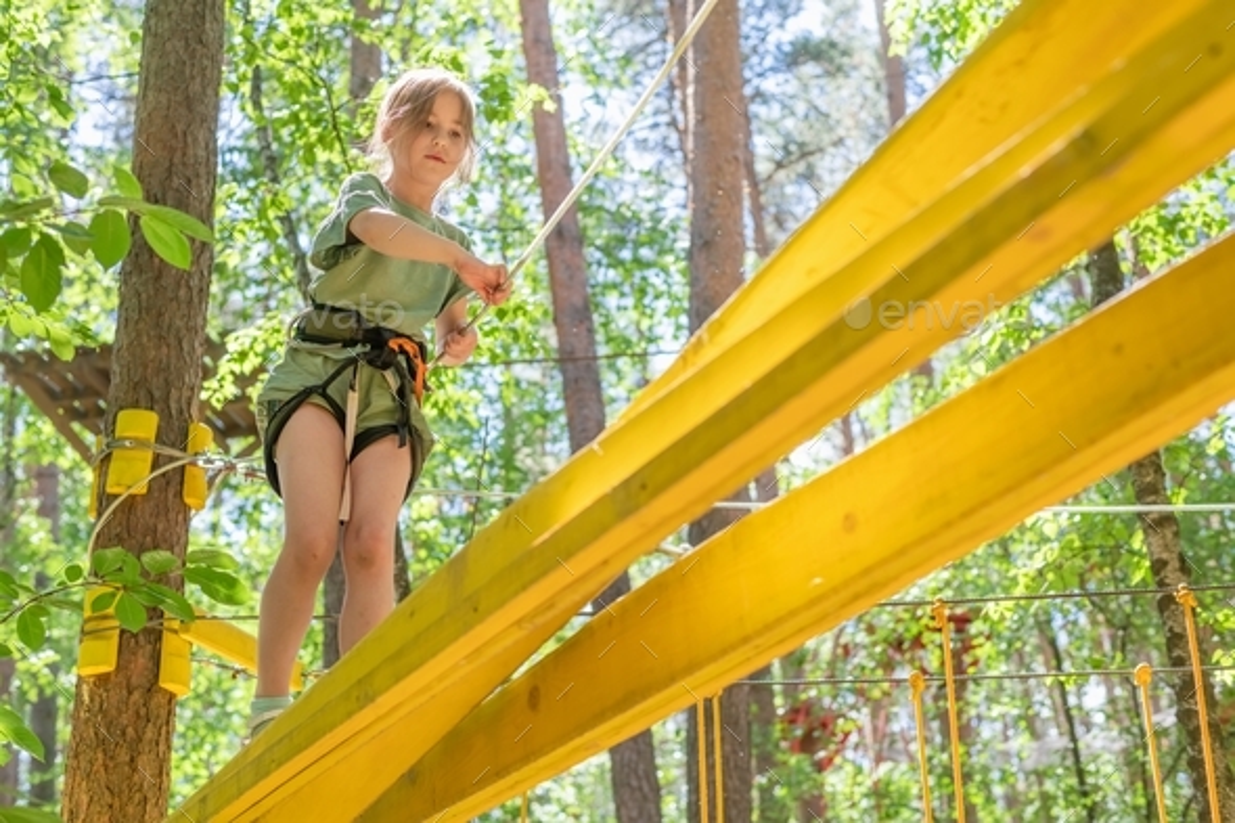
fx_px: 1715
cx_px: 618
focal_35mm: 50
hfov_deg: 39.6
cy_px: 412
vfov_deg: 27.0
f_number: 3.5
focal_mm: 50
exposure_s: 1/400
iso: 250
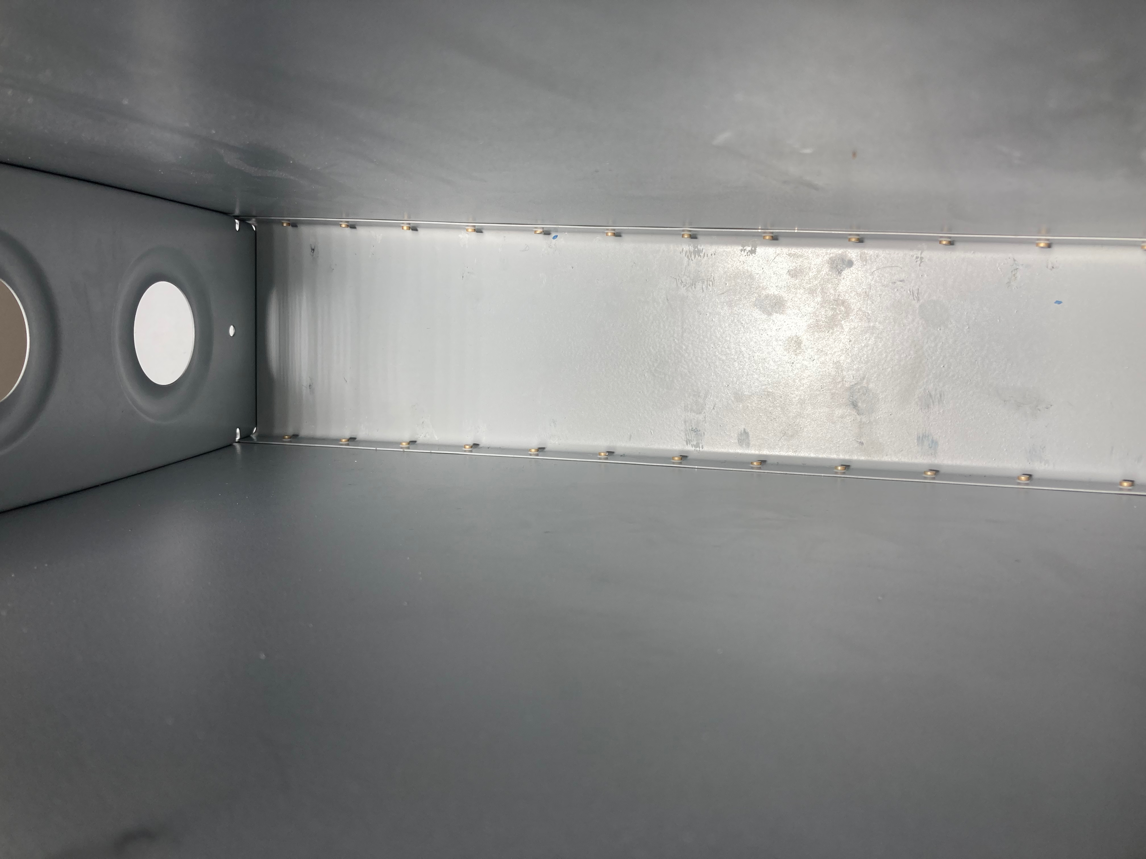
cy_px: 430
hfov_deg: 63.4
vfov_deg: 49.7
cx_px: 573
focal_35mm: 28
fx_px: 927
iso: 20
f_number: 1.8
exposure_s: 1/146
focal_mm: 3.99
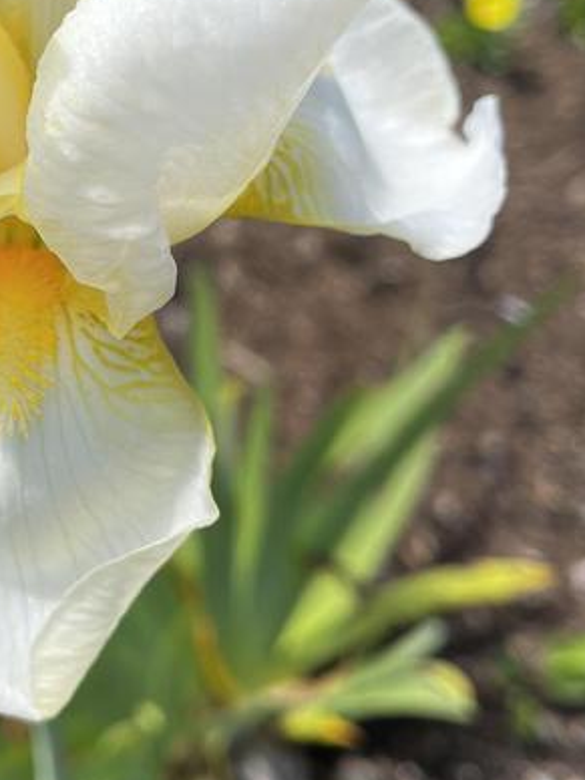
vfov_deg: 28.8
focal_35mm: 67
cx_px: 26
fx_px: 1510
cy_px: 267
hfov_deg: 21.3
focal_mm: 5.1
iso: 50
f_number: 1.6
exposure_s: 1/1776
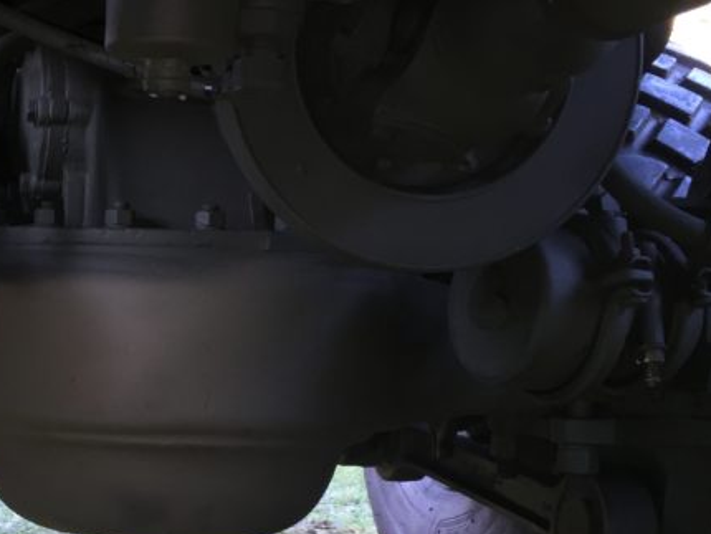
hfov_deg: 27.1
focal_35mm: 69
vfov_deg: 21.2
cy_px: 395
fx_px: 1418
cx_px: 56
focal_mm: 4.15
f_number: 2.2
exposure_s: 1/30
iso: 50
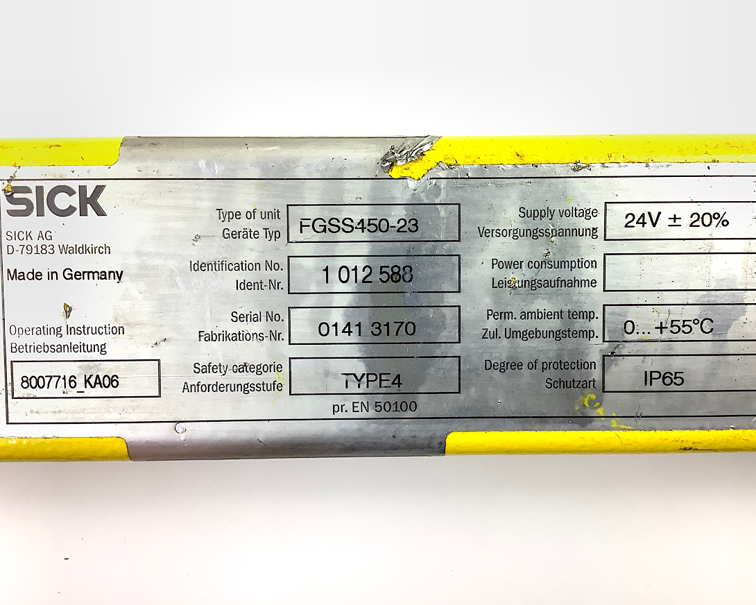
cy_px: 299
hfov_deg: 54.2
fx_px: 738
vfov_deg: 44.5
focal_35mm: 33
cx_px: 398
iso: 125
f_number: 2.4
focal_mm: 3.3
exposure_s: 1/50
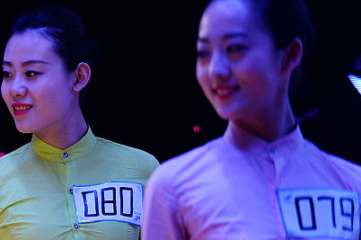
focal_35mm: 418
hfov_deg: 4.9
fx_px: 4186
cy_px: 260
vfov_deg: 3.3
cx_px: 50
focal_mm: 140
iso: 1000
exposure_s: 1/320
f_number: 2.8
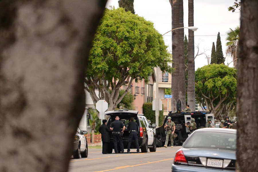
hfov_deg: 6.9
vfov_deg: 4.6
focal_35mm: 300
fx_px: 2150
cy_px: 86
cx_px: 129
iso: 3200
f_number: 7.1
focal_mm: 200
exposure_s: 1/3200
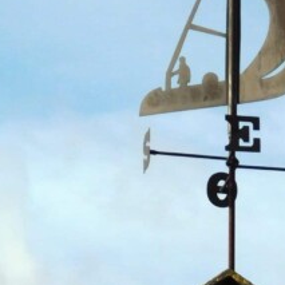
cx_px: 233
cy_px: 122
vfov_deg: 4.4
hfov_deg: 4.4
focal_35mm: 401
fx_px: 3735
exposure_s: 1/1250
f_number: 5
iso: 125
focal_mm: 23.7
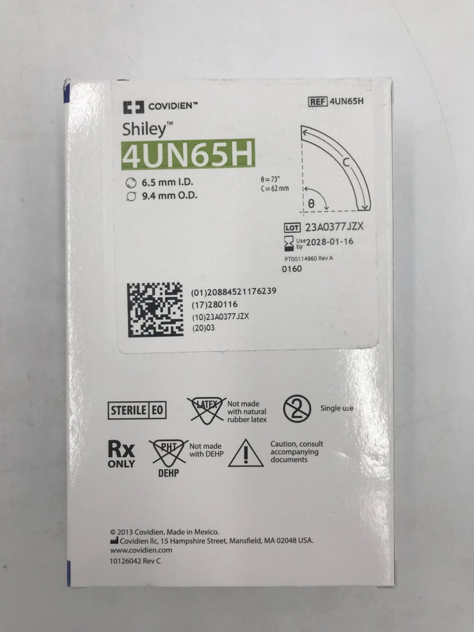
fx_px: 511
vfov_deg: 63.4
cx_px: 237
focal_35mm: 28
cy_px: 316
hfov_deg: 49.8
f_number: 1.8
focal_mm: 3.99
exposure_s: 1/313
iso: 20
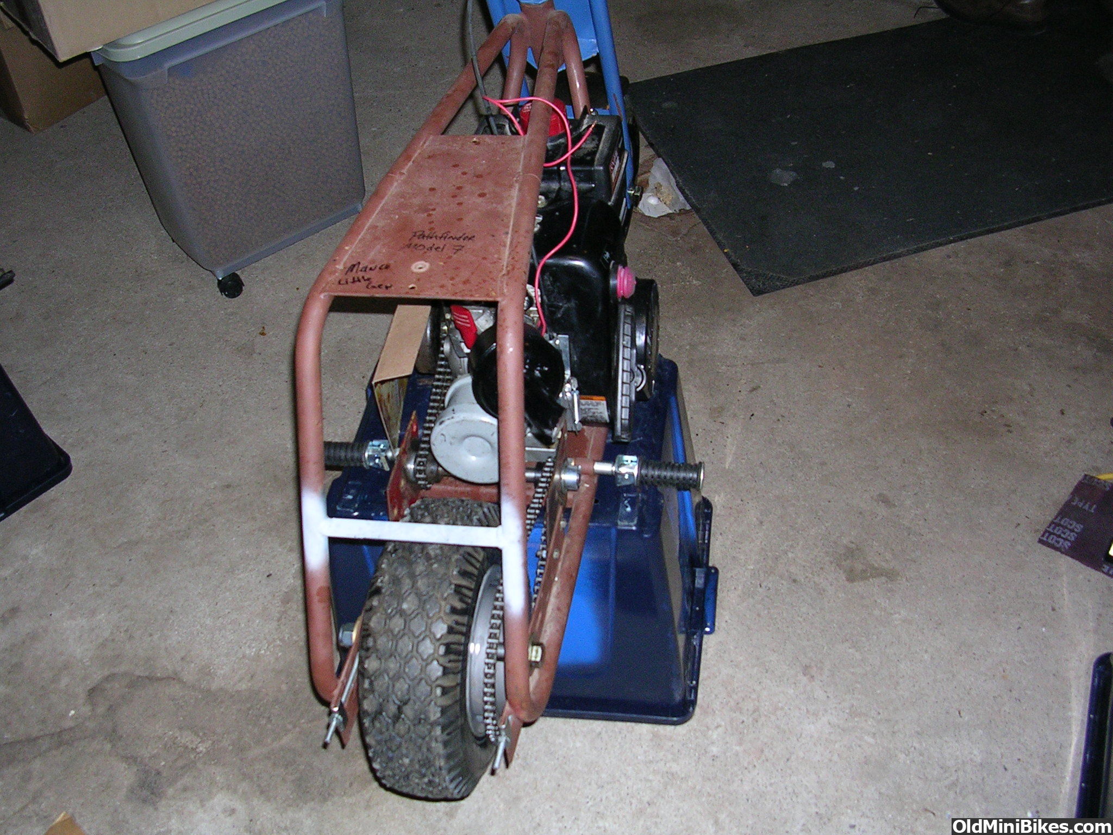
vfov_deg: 37.7
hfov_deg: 49.0
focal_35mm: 38
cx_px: 556
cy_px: 418
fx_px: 1222
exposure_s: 1/60.1
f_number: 2.8
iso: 94
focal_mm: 5.8
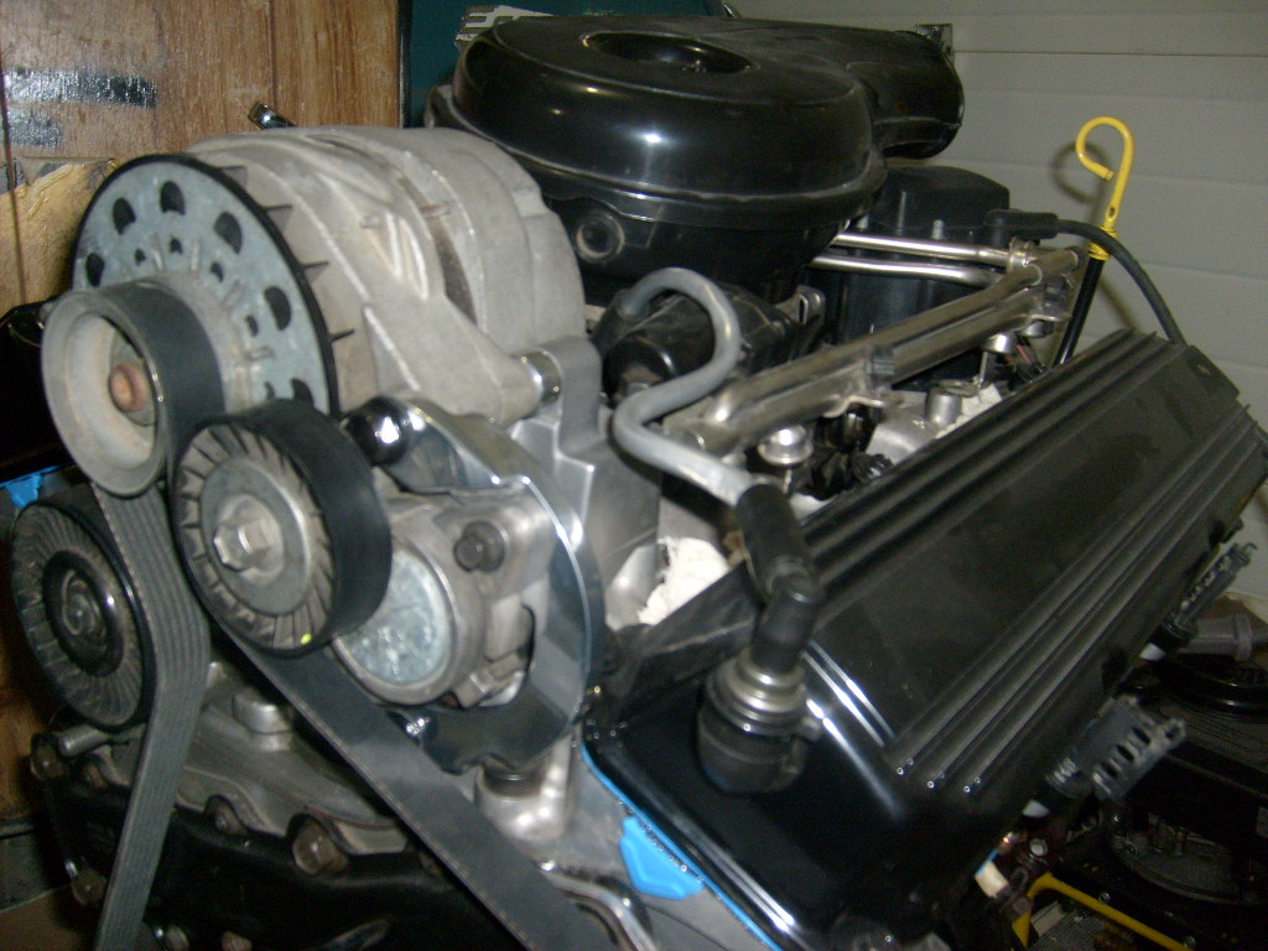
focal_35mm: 35
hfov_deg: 52.6
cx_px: 634
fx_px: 1282
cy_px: 476
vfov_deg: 40.7
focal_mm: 5.8
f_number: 2.8
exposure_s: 1/45
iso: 100
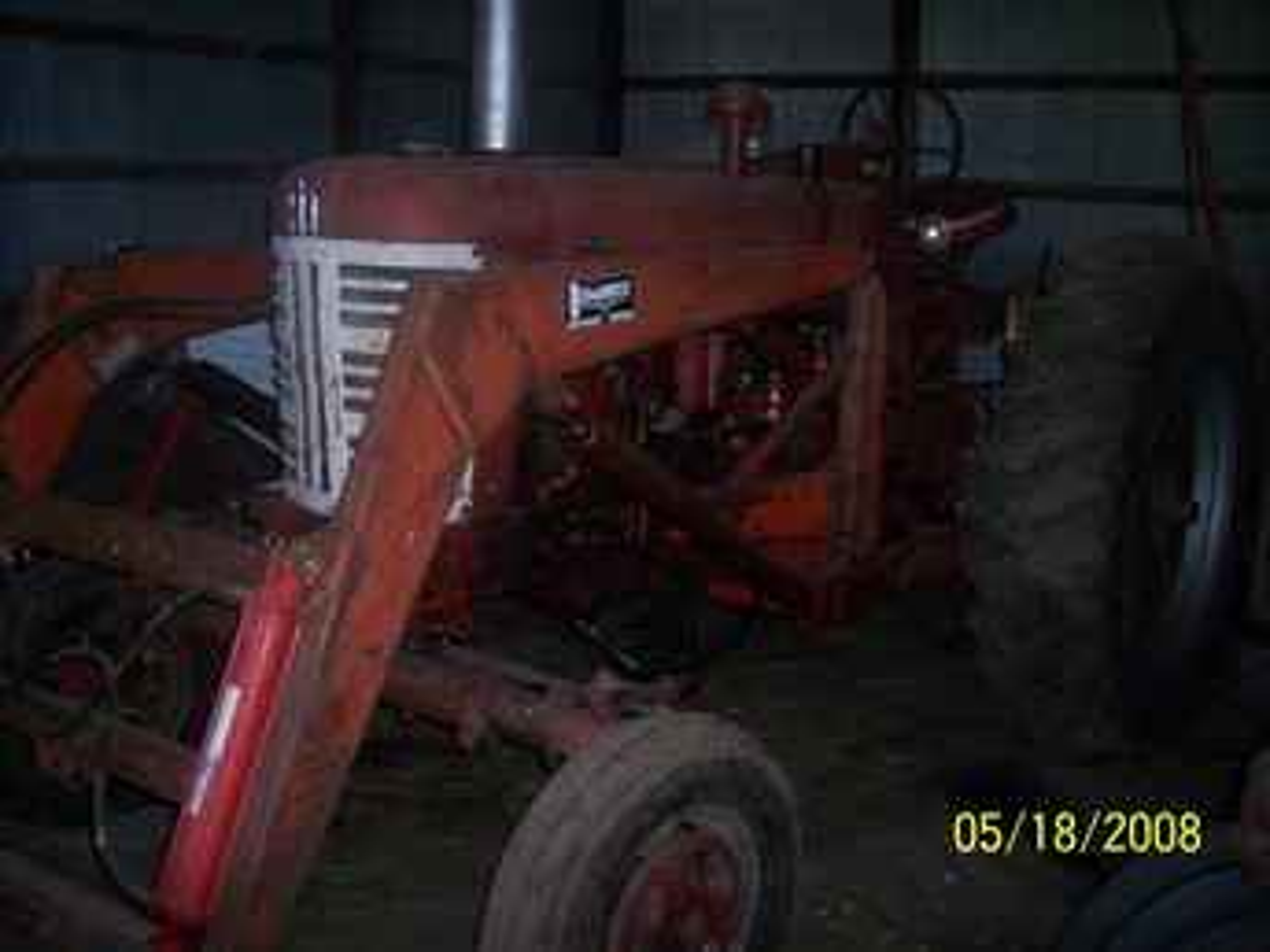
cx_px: 635
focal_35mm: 39
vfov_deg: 36.8
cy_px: 476
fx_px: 1431
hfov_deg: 47.9
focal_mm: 8
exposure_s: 1/60
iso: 100
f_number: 2.8
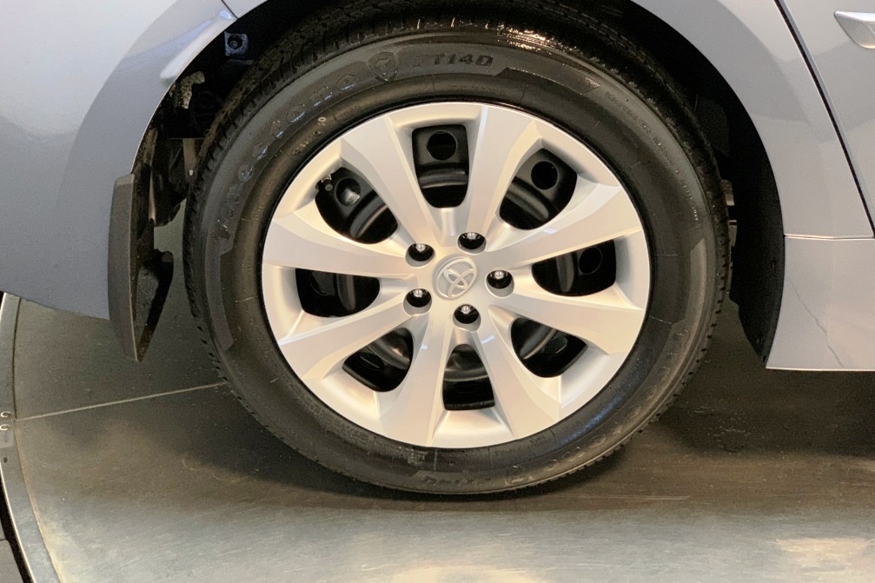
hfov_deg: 36.3
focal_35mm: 55
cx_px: 431
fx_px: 1336
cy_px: 265
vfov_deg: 24.6
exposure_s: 1/30
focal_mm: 6
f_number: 2.4
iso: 500
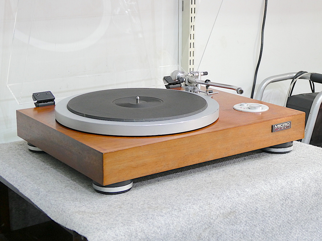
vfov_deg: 24.0
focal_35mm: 61
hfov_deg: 31.7
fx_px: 567
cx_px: 161
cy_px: 120
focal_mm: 10.9
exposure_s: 1/15
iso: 200
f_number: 4.3
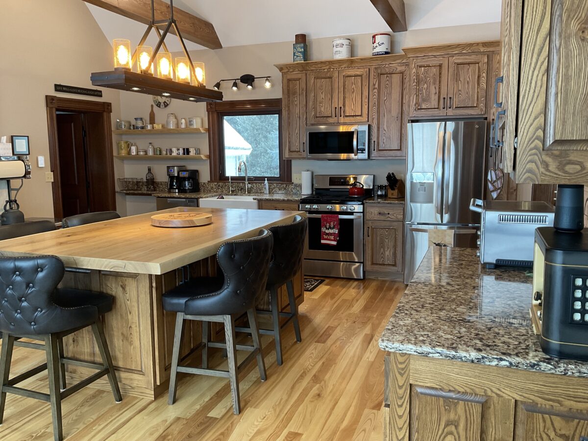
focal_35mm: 29
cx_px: 294
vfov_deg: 48.2
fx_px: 493
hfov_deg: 61.7
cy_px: 220
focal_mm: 3
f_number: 1.8
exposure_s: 1/60
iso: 64
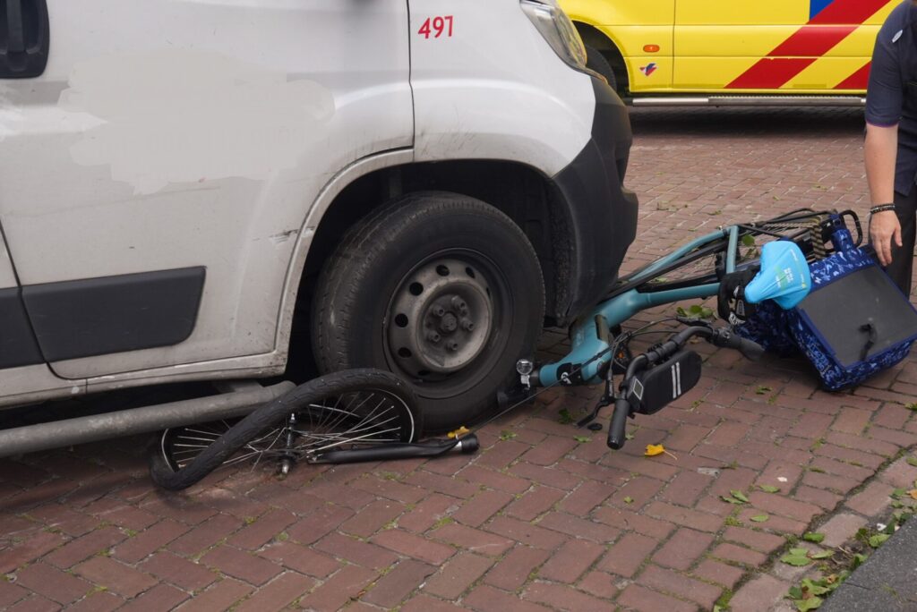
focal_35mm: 45
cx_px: 458
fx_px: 1147
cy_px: 306
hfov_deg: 43.6
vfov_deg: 29.9
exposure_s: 1/400
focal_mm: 30
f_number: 10
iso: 400
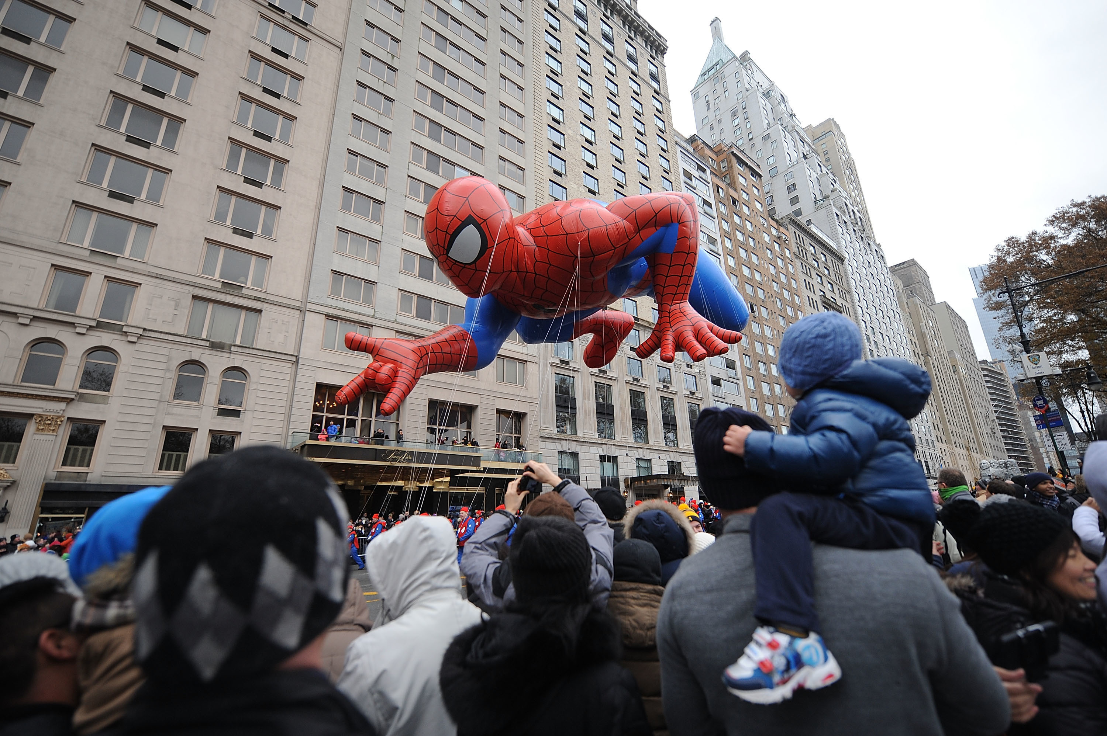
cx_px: 554
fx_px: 492
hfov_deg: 96.8
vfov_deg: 73.7
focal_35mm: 16
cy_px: 368
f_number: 3.2
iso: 640
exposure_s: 1/1000
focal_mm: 16
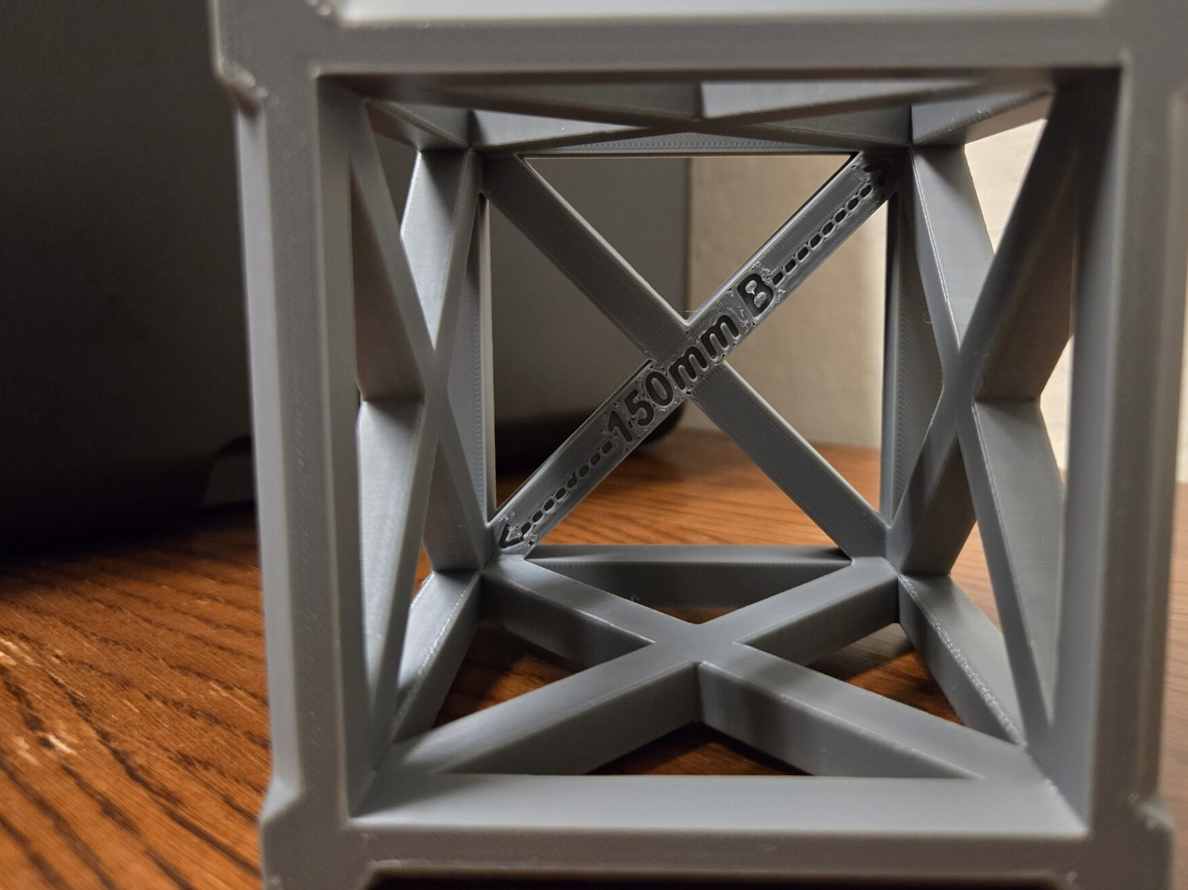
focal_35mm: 27
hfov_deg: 65.3
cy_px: 370
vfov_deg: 51.1
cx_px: 630
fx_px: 926
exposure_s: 1/60
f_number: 1.8
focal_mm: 5.4
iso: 1000
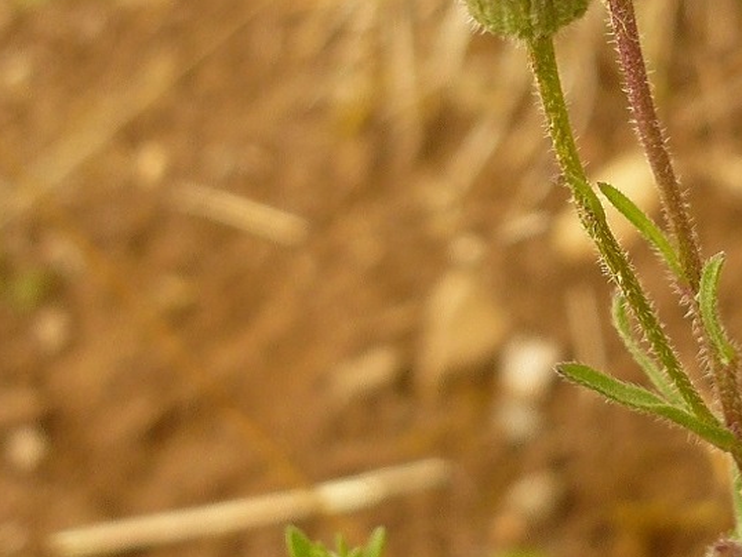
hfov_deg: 24.5
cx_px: 612
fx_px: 1673
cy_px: 299
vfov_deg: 18.9
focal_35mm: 78
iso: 100
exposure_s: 1/200
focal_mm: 5.8
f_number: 2.8
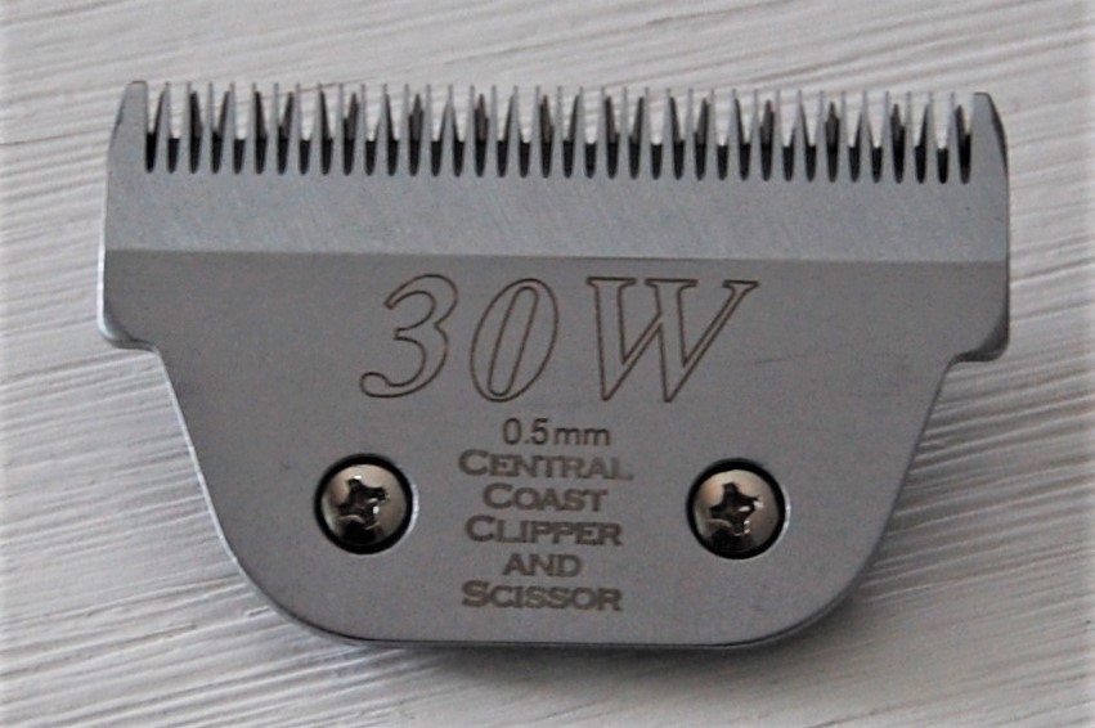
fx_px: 1368
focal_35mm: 45
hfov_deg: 43.6
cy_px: 364
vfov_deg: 29.8
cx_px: 548
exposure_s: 1/60
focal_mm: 30
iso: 400
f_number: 4.2
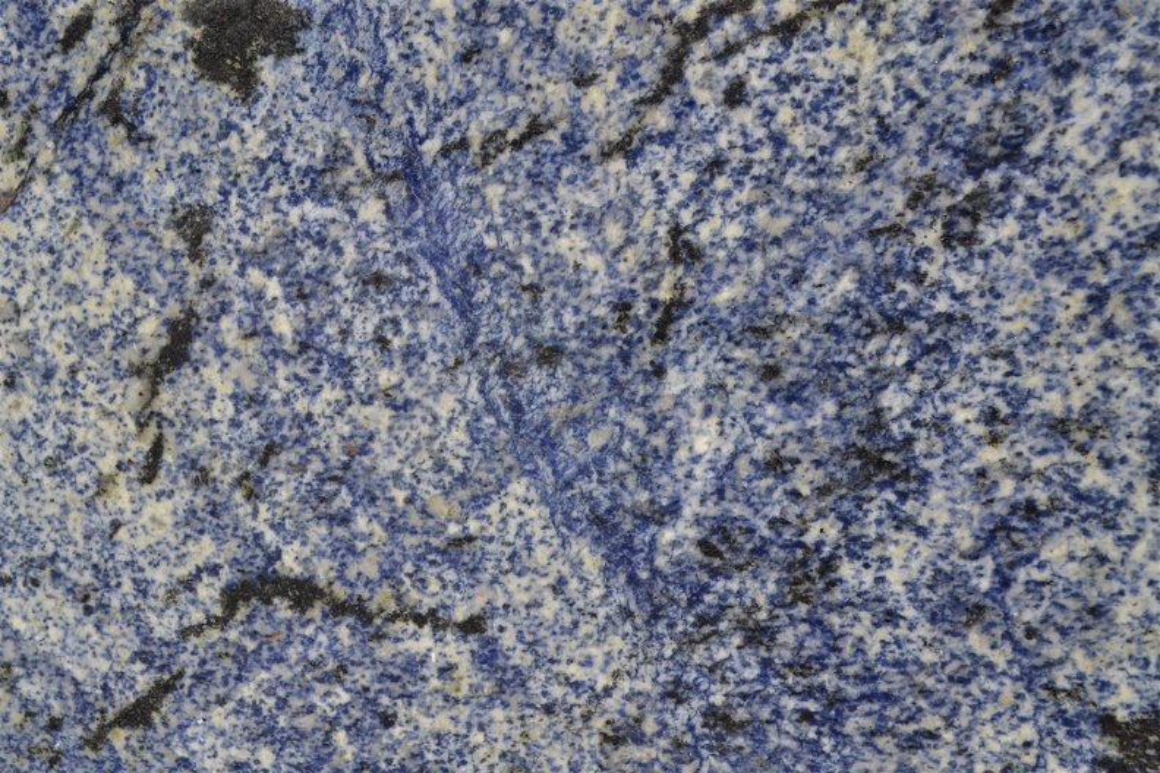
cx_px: 580
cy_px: 386
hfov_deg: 49.6
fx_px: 1257
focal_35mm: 39
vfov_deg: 34.2
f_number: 11
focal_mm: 26
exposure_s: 1/320
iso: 200
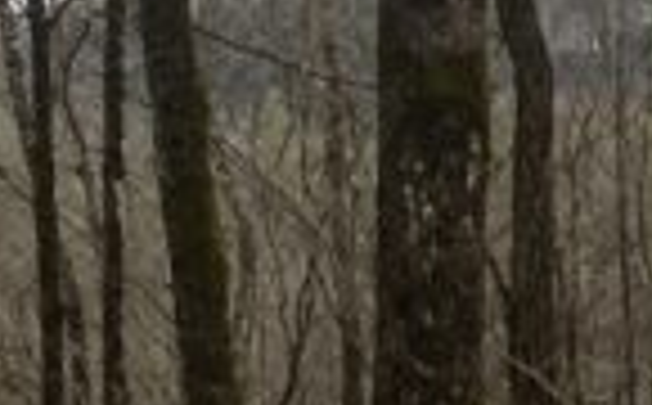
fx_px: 3724
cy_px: 932
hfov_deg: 8.4
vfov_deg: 6.0
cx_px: 1938
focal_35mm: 210
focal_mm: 3.99
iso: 80
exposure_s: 1/71
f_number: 1.8
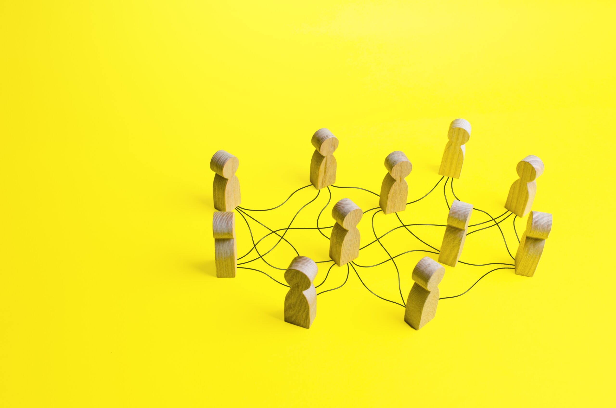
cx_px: 308
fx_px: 615
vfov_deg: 36.7
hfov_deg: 53.2
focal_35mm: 36
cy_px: 204
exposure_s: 1/125
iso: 100
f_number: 10
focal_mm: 24
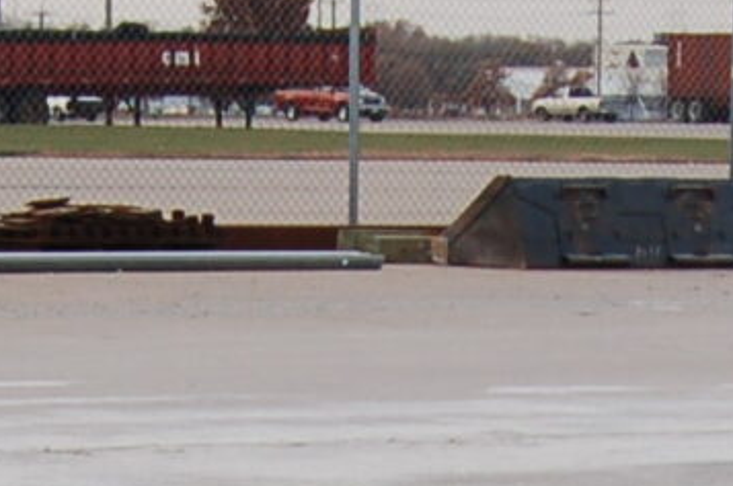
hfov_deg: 8.0
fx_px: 5246
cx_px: 645
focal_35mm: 258
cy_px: 1062
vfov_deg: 5.2
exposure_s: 1/125
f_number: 5.6
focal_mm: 24
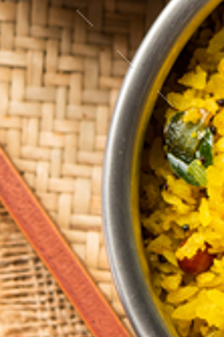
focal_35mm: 318
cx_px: 297
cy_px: -79
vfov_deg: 6.4
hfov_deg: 4.3
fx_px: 2974
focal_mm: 60
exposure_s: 1/125
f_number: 4.5
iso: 100
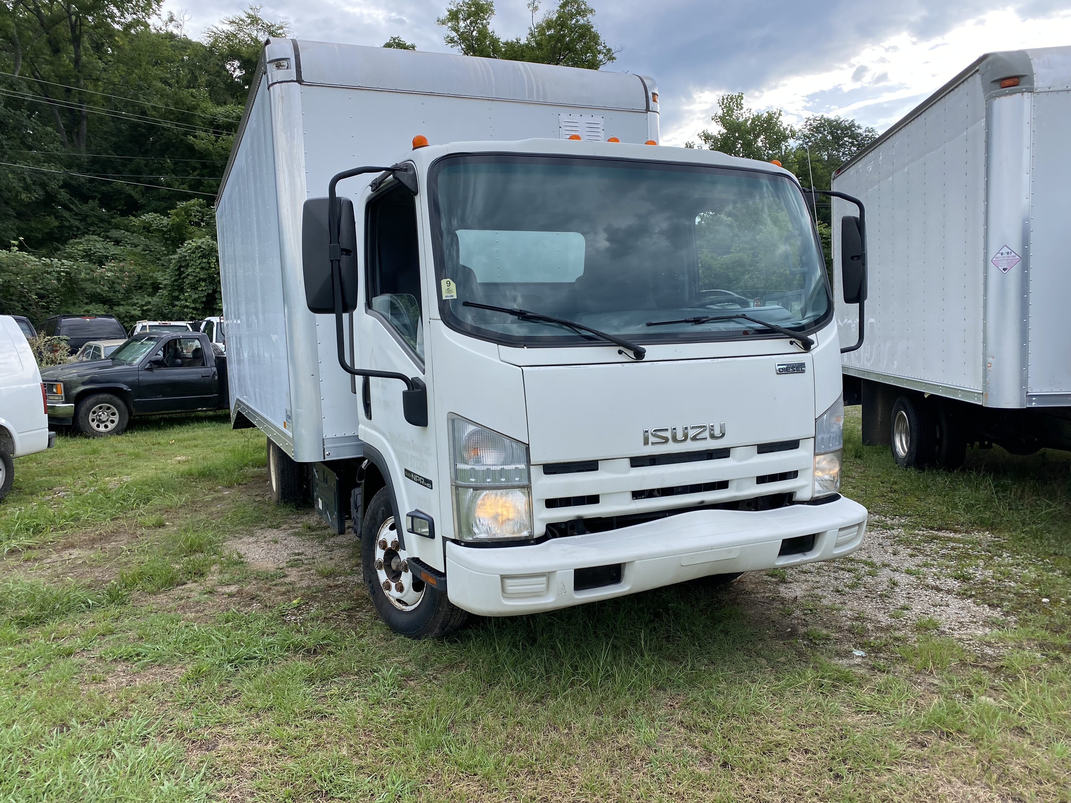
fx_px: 804
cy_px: 402
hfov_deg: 67.3
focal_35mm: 26
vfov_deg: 53.1
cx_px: 536
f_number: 1.8
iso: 32
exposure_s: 1/927
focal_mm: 4.25
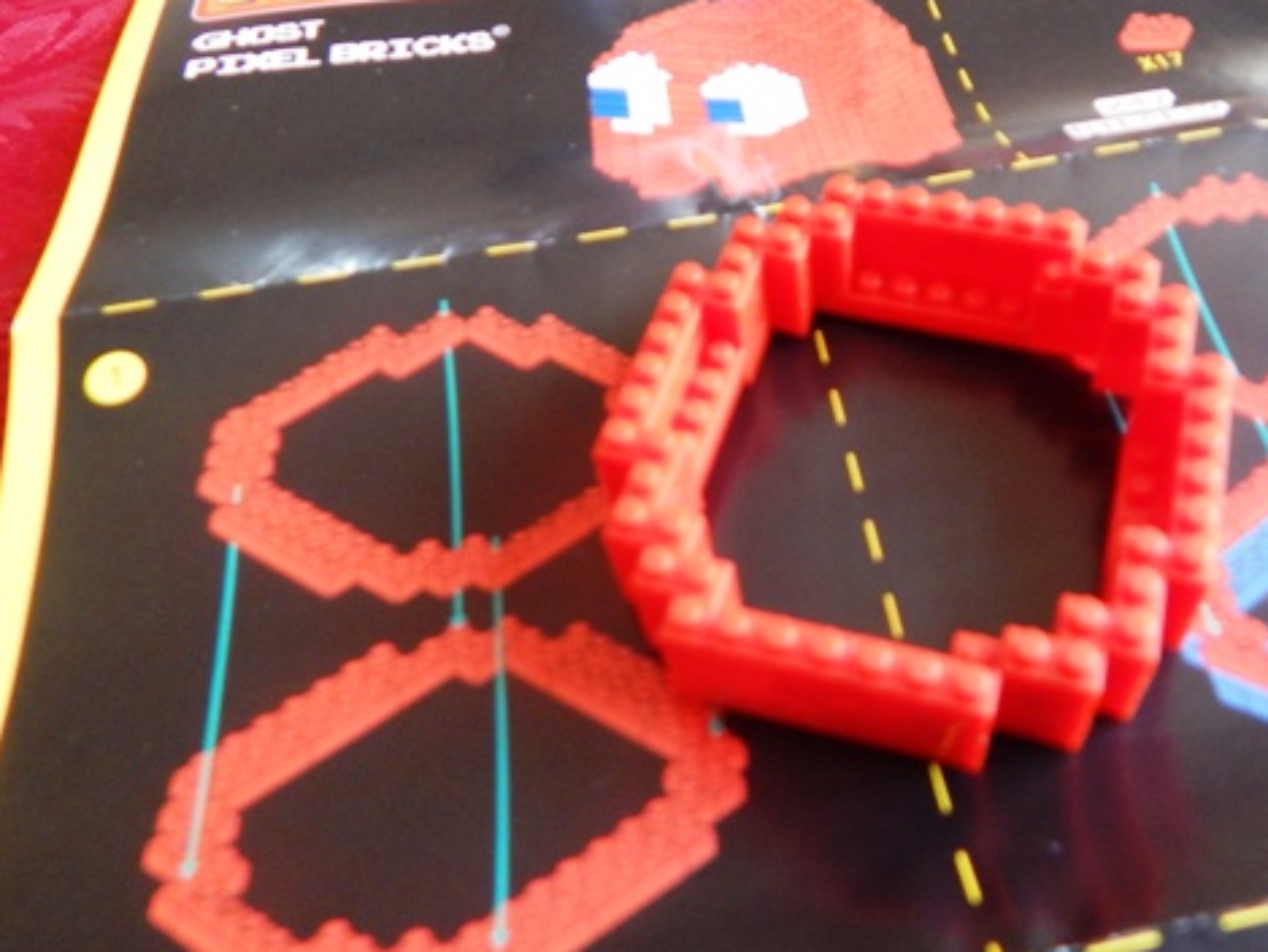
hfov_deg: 58.8
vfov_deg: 46.8
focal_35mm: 30
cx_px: 825
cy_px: 435
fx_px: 1099
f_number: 3
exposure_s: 1/25
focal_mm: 4
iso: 400
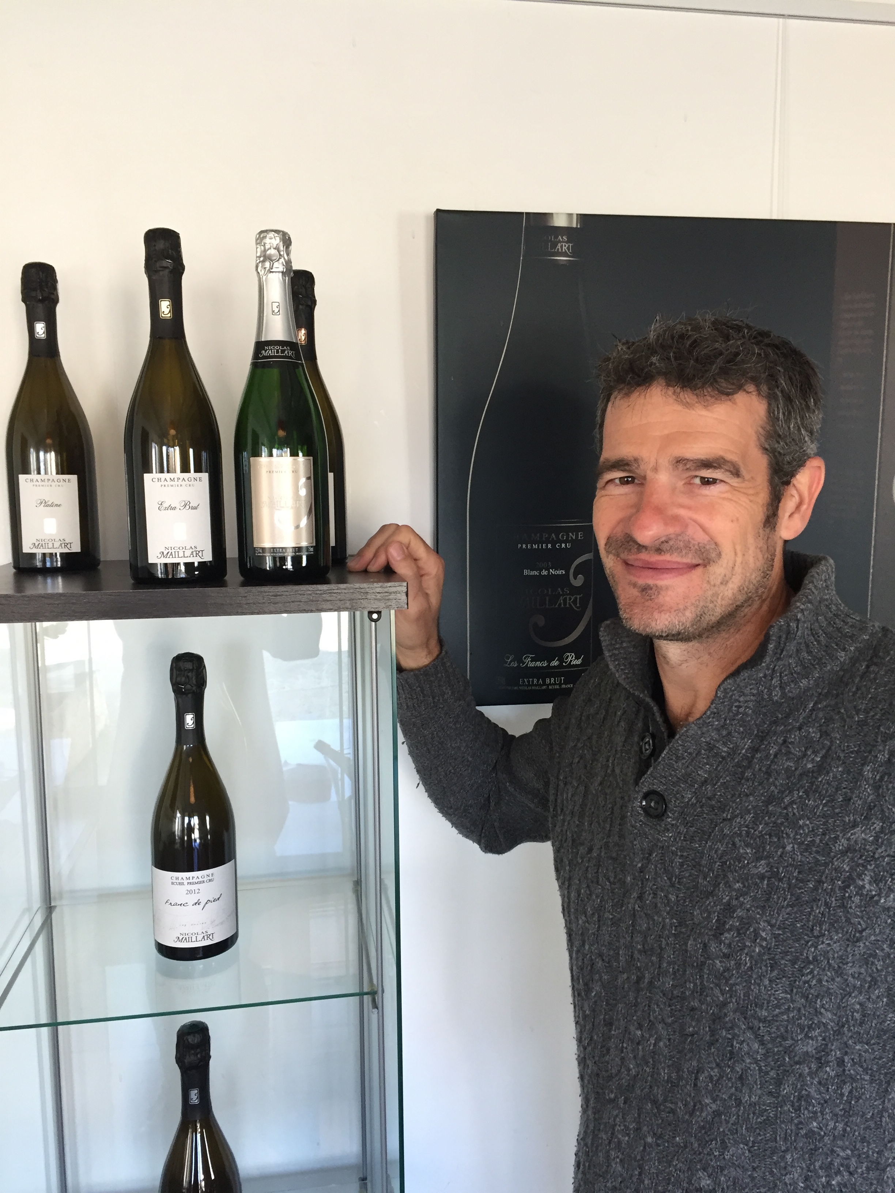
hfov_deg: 48.2
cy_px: 596
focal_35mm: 29
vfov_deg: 61.7
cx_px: 448
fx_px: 1000
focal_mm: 4.15
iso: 64
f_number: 2.2
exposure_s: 1/33
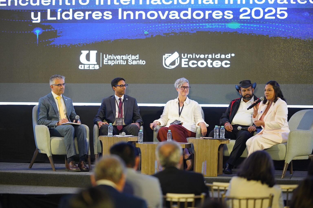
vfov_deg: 12.2
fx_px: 974
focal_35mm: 112
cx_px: 156
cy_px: 104
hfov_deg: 18.3
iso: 500
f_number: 1.4
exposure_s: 1/160
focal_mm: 75
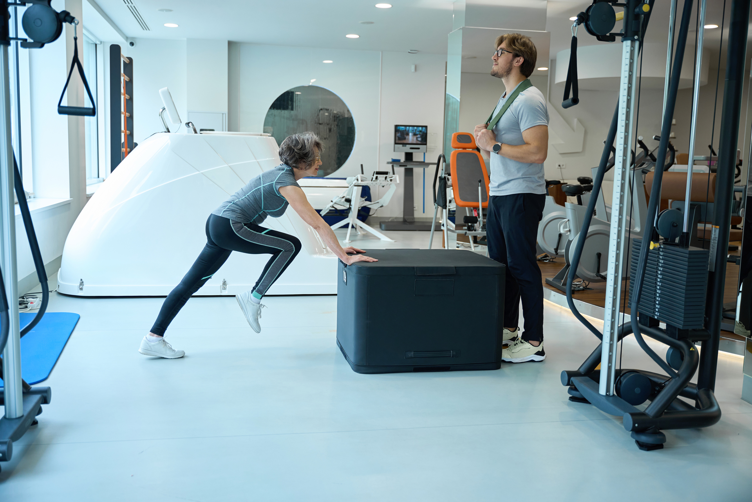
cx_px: 376
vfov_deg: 37.2
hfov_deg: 53.5
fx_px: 746
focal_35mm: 36
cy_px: 251
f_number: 2.8
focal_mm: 35.7
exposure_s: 1/250
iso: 640
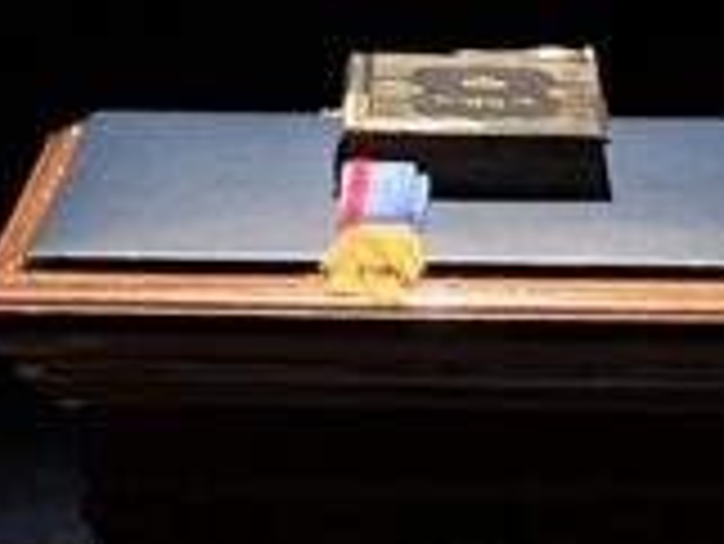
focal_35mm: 165
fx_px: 3454
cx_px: 468
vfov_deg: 8.9
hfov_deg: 12.0
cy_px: 719
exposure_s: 1/30
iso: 1000
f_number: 1.5
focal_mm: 5.7
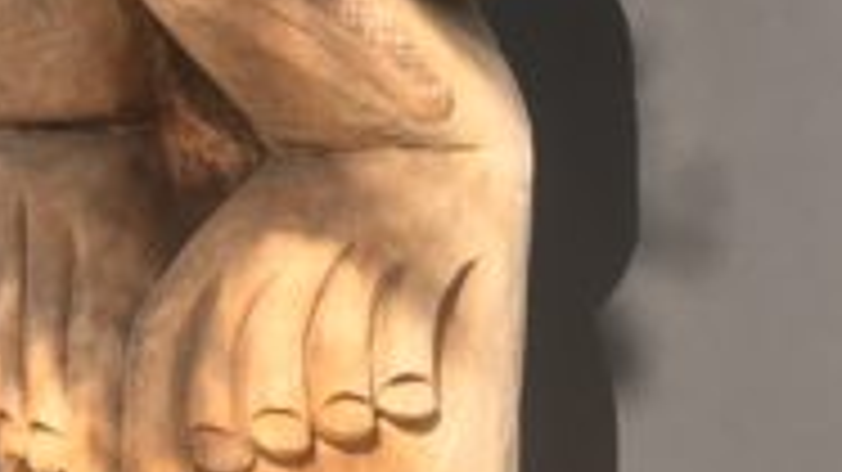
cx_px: -612
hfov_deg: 11.6
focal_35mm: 173
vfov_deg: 6.4
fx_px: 3861
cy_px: -908
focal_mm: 4.15
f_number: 2.2
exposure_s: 1/493
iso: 25
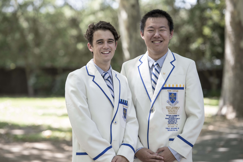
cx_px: 122
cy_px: 81
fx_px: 1013
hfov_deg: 13.7
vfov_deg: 9.2
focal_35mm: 150
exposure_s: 1/400
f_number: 3.5
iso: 400
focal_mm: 150
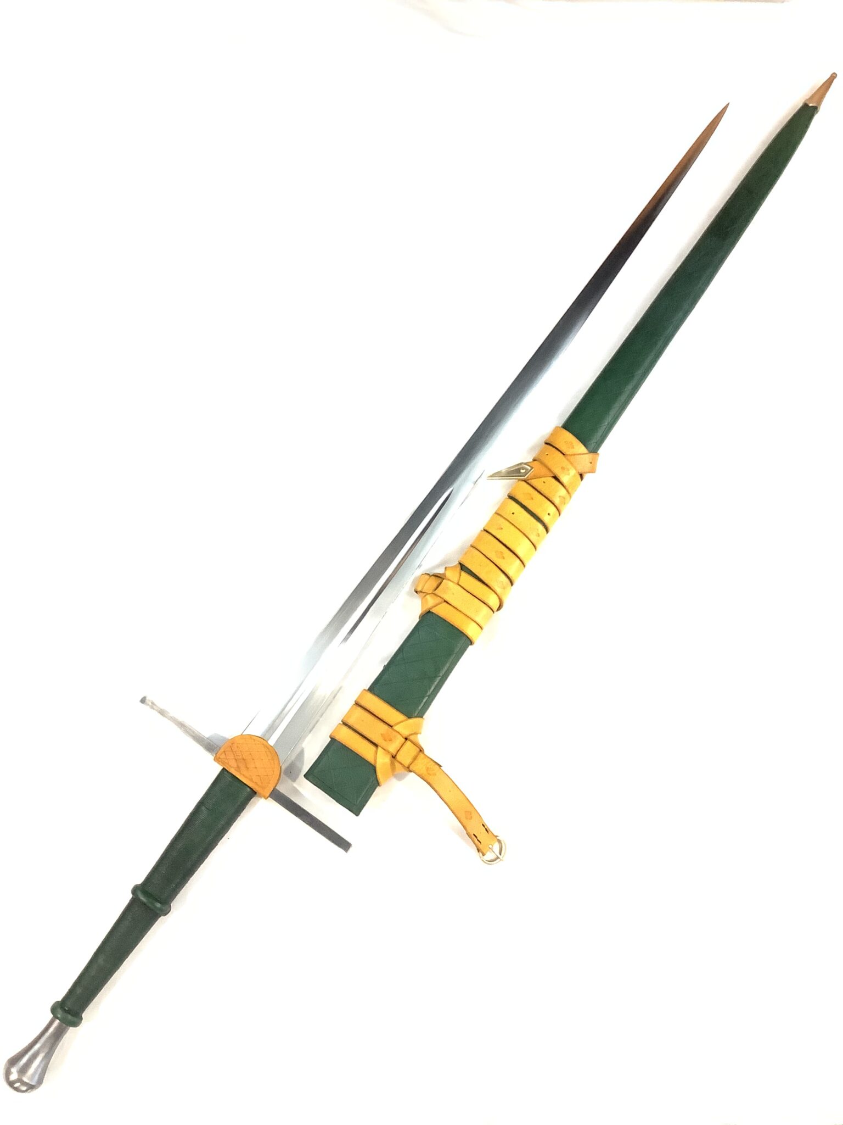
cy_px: 562
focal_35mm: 31
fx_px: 1007
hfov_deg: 45.4
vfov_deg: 58.4
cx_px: 422
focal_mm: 3.3
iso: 320
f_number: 2.4
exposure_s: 1/60
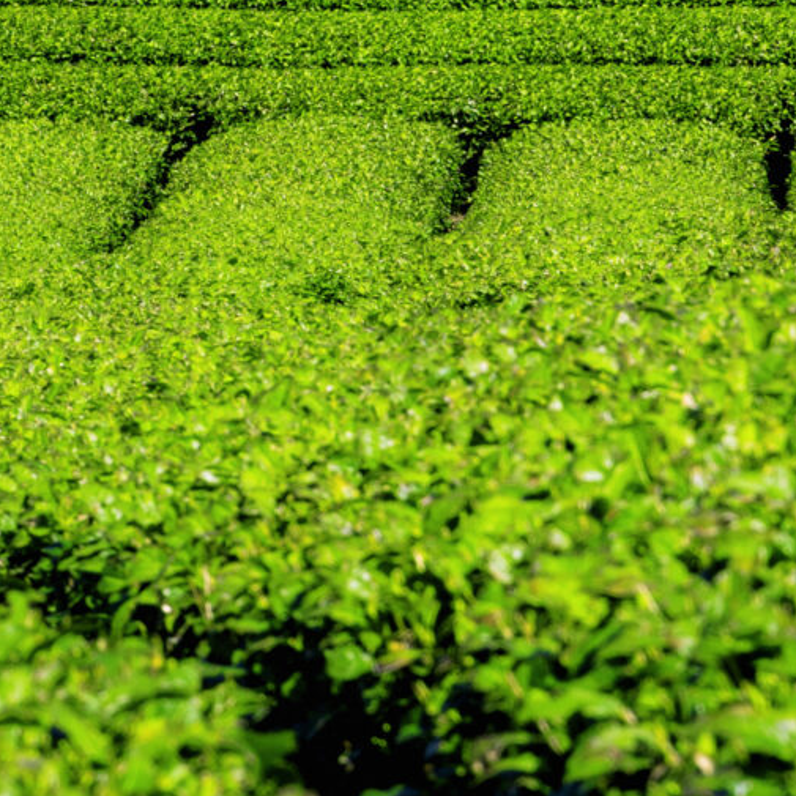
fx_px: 8403
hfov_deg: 5.4
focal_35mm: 323
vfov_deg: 5.4
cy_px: -453
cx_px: 35
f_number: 11
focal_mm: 75
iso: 100
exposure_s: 1/250
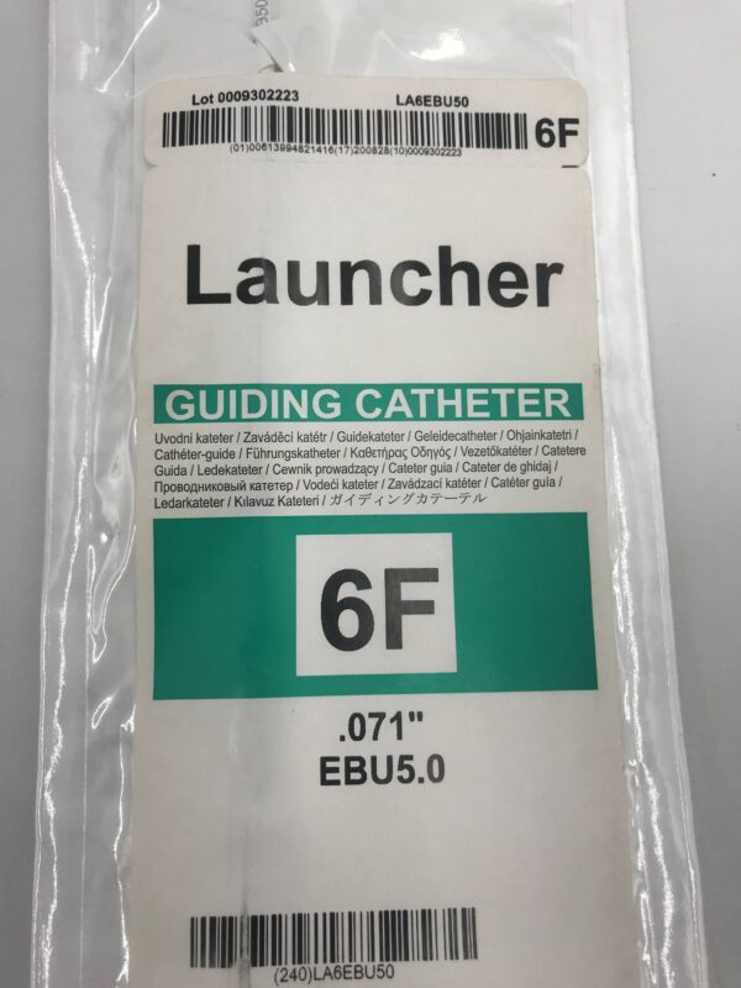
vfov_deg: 63.4
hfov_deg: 49.7
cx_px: 370
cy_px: 494
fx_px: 799
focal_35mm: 28
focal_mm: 3.99
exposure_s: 1/271
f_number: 1.8
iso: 20
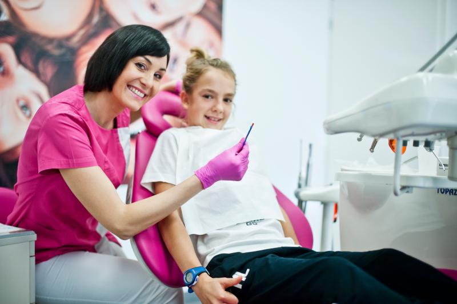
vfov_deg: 26.9
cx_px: 228
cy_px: 152
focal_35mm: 50
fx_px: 634
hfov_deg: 39.6
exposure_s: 1/320
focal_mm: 50
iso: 320
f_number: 1.8
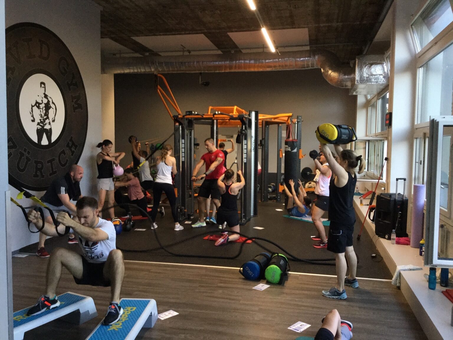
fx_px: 406
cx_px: 226
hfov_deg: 58.4
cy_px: 170
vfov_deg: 45.4
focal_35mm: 31
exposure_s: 1/33
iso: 40
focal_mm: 3.3
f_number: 2.4
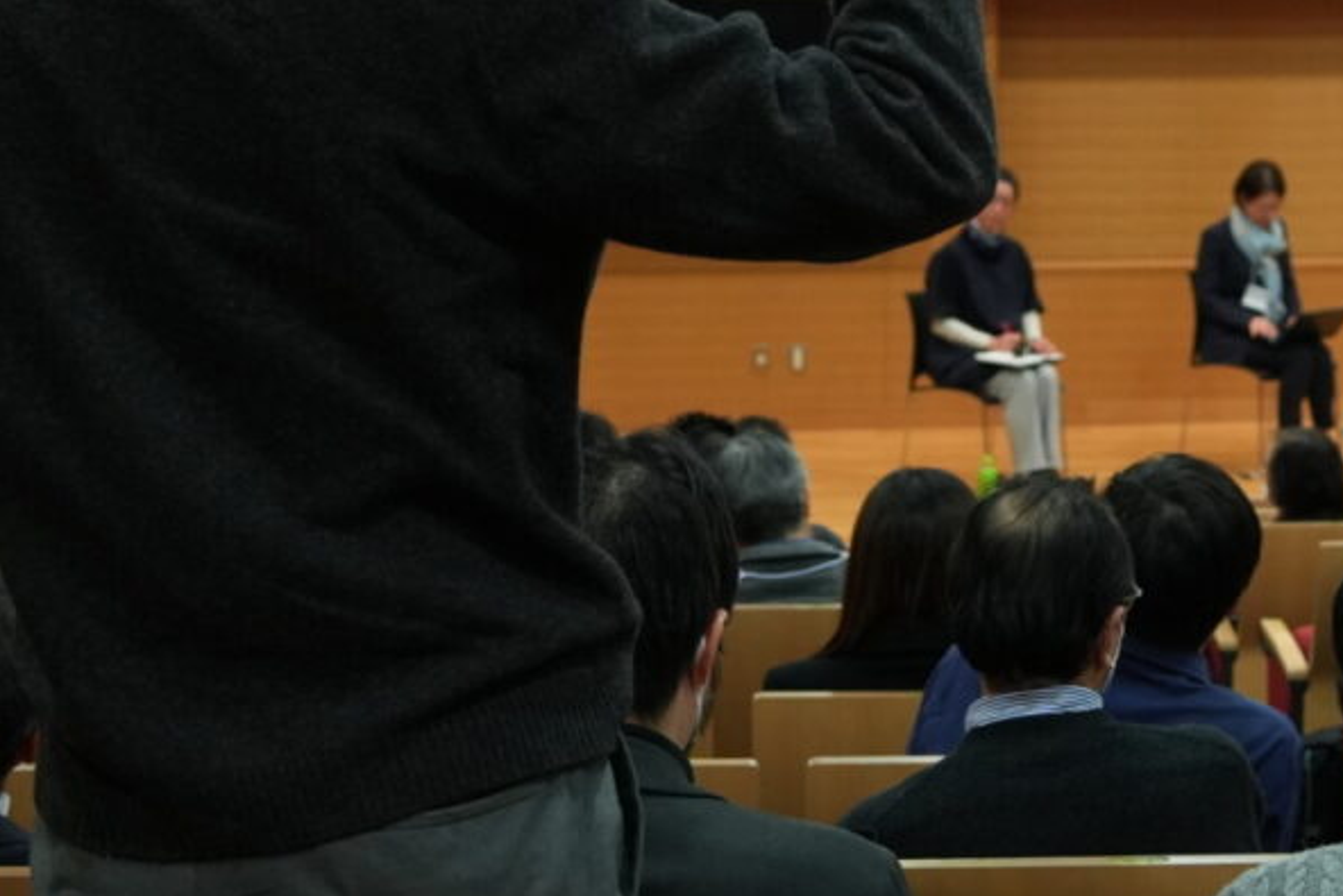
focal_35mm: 109
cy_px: -2
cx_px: 1268
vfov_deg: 12.4
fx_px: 4067
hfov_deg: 18.4
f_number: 4
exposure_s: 1/160
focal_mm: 28
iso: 1000
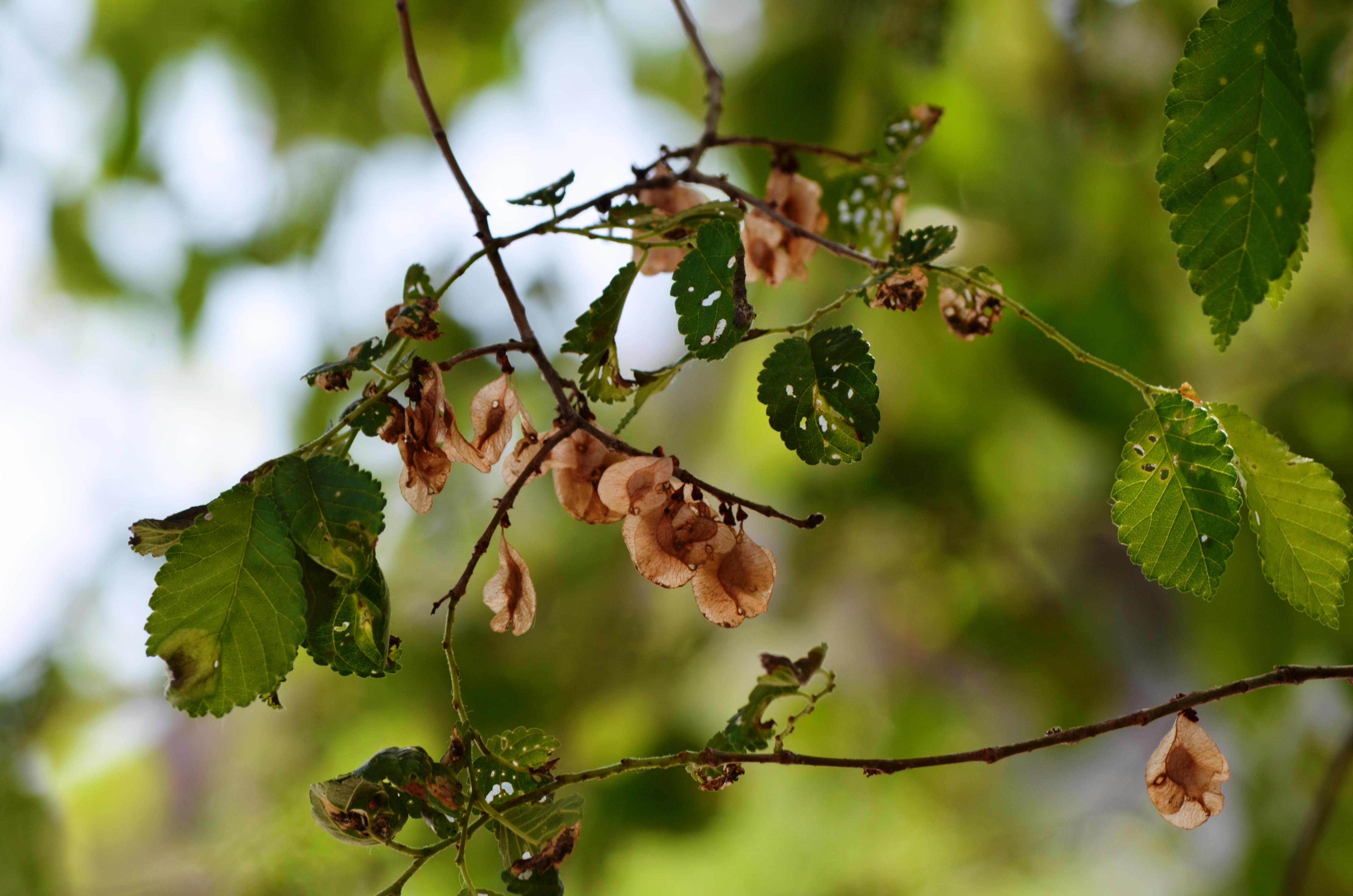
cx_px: 676
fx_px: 11252
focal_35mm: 300
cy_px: 448
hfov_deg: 6.9
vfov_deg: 4.6
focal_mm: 200
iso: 100
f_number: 8
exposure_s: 1/100
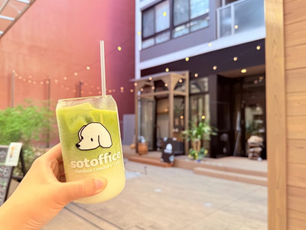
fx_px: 221
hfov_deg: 69.4
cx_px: 155
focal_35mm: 25
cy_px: 118
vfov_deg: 54.9
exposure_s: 1/155
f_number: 1.78
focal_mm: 6.76
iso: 64
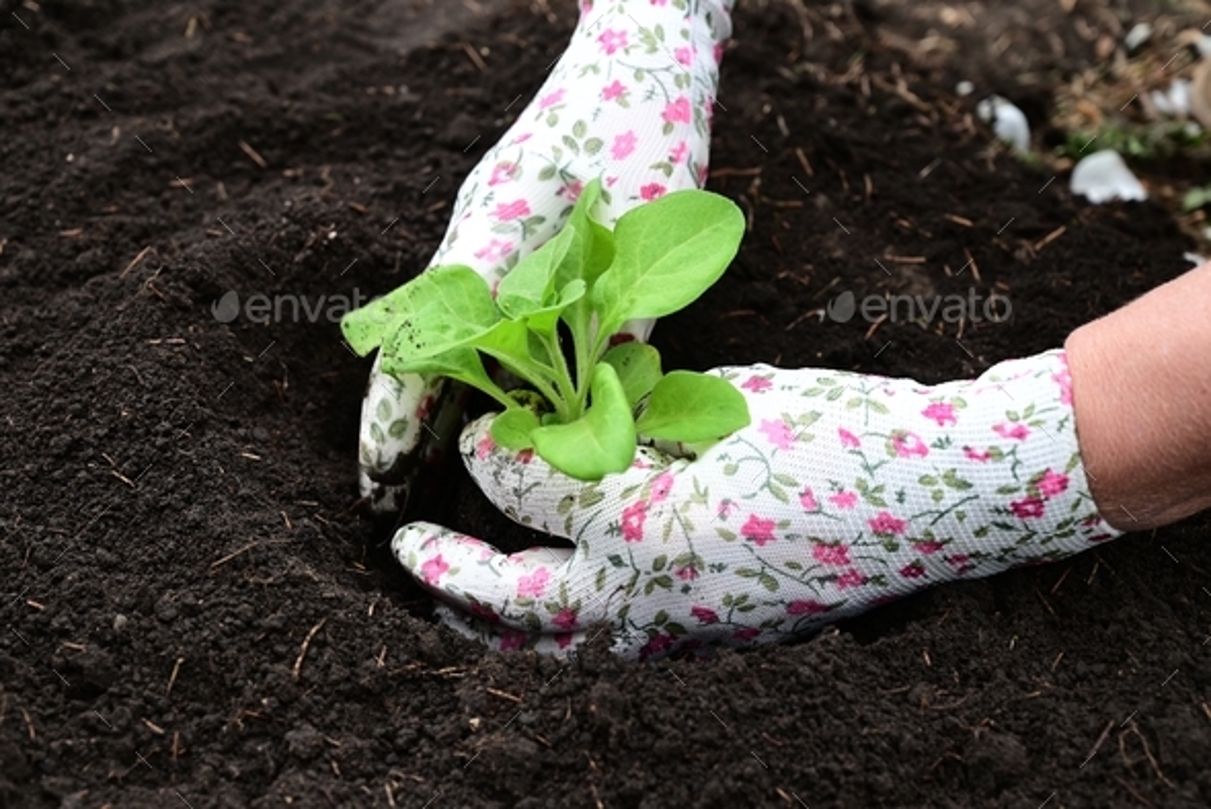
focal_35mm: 65
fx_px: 2187
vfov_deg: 20.9
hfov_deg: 30.9
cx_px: 606
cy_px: 404
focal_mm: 65
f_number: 5.6
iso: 500
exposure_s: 1/160
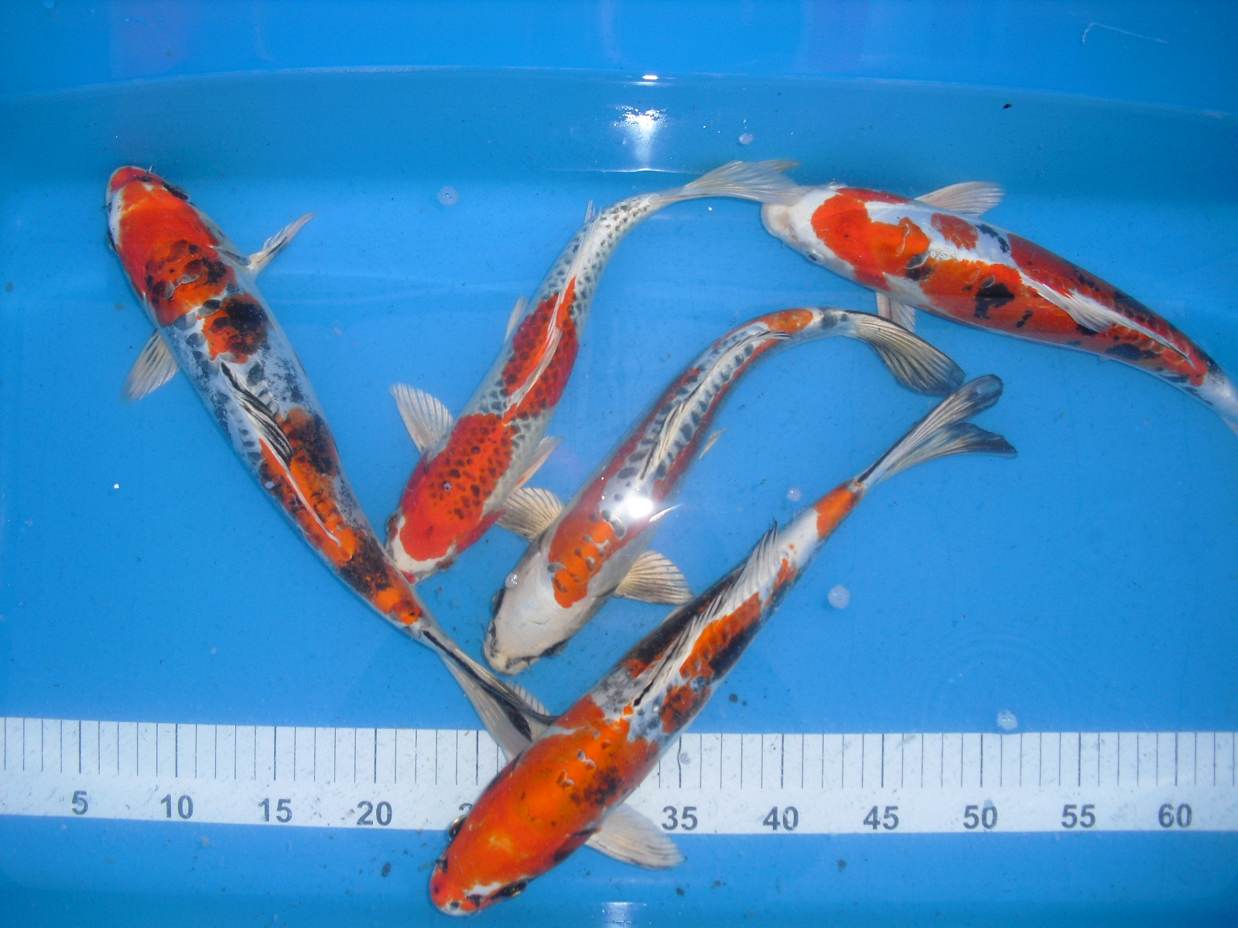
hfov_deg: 51.4
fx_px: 1287
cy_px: 464
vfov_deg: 39.7
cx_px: 619
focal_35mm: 36
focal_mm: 6.3
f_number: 3.1
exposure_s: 1/60
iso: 100
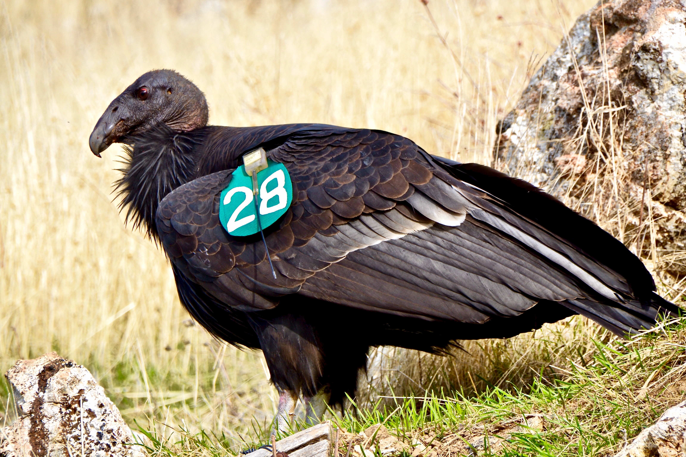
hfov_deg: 5.5
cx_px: 343
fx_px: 7145
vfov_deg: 3.7
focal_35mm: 375
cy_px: 228
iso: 400
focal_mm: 250
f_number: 11
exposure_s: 1/320
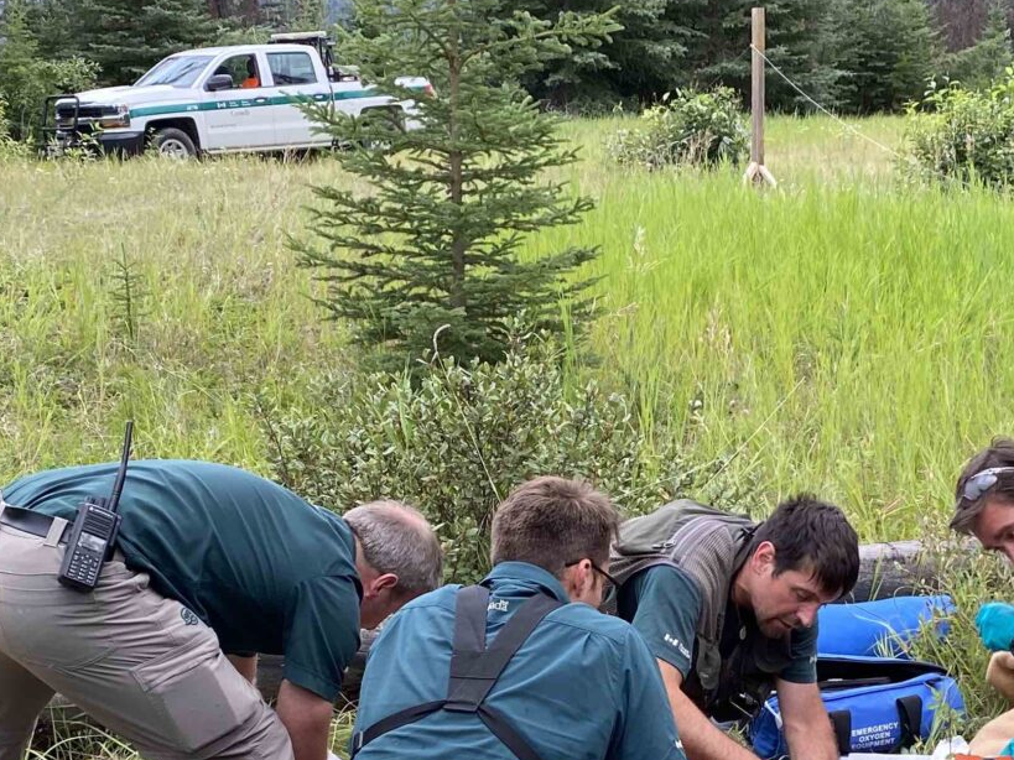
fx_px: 1904
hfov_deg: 29.8
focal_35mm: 65
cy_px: 678
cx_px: 579
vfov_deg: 22.1
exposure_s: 1/122
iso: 64
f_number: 1.8
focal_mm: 4.25
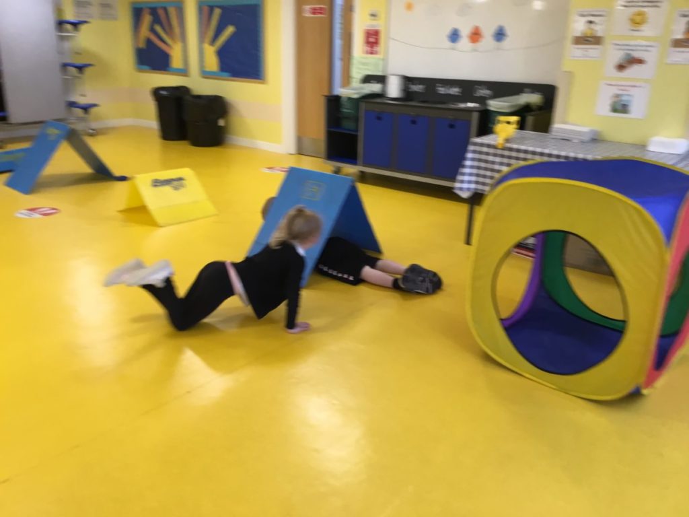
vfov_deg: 45.4
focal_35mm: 31
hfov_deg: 58.4
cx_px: 344
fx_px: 617
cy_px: 258
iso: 64
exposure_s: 1/33
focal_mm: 3.3
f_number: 2.4
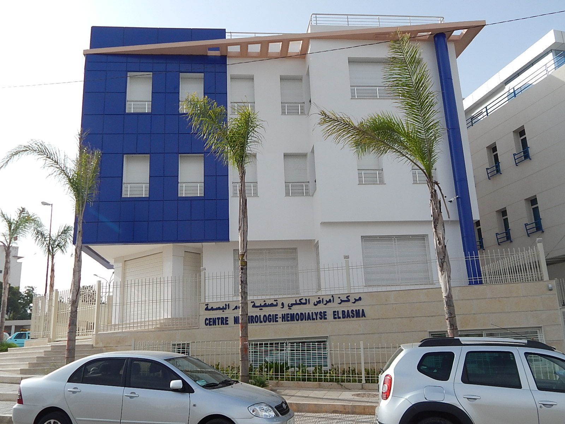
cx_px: 282
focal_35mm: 31
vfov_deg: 45.4
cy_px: 212
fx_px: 506
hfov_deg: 58.4
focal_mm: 5.6
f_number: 3.2
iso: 125
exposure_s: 1/1250
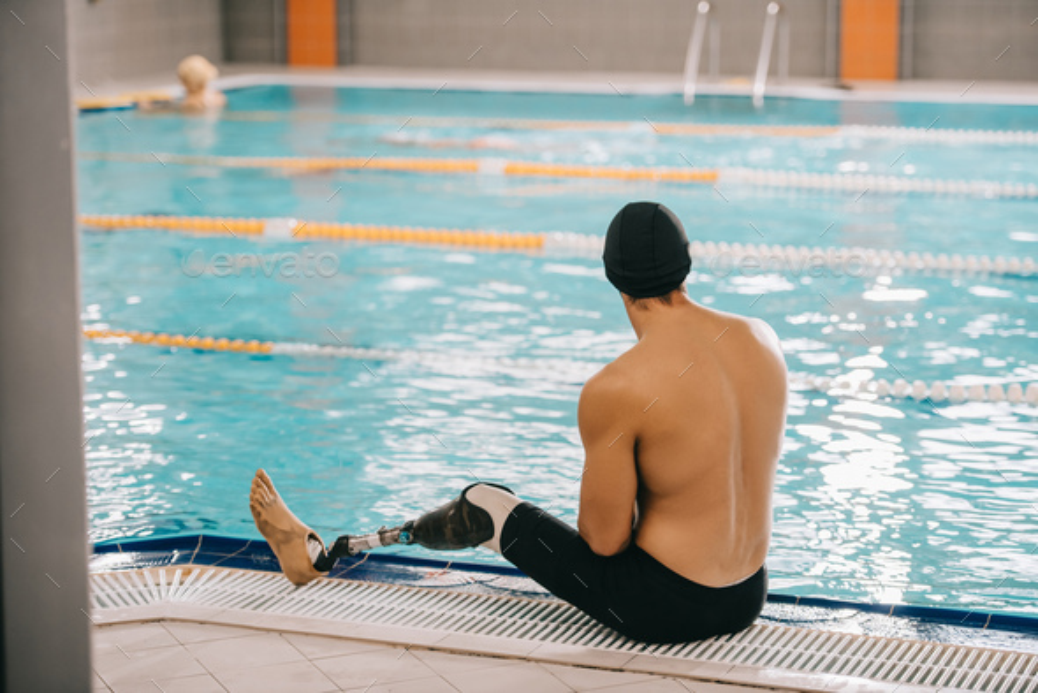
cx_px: 519
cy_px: 346
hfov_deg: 22.1
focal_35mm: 92
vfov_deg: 14.9
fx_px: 2654
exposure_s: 1/100
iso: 800
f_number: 2.8
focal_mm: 92
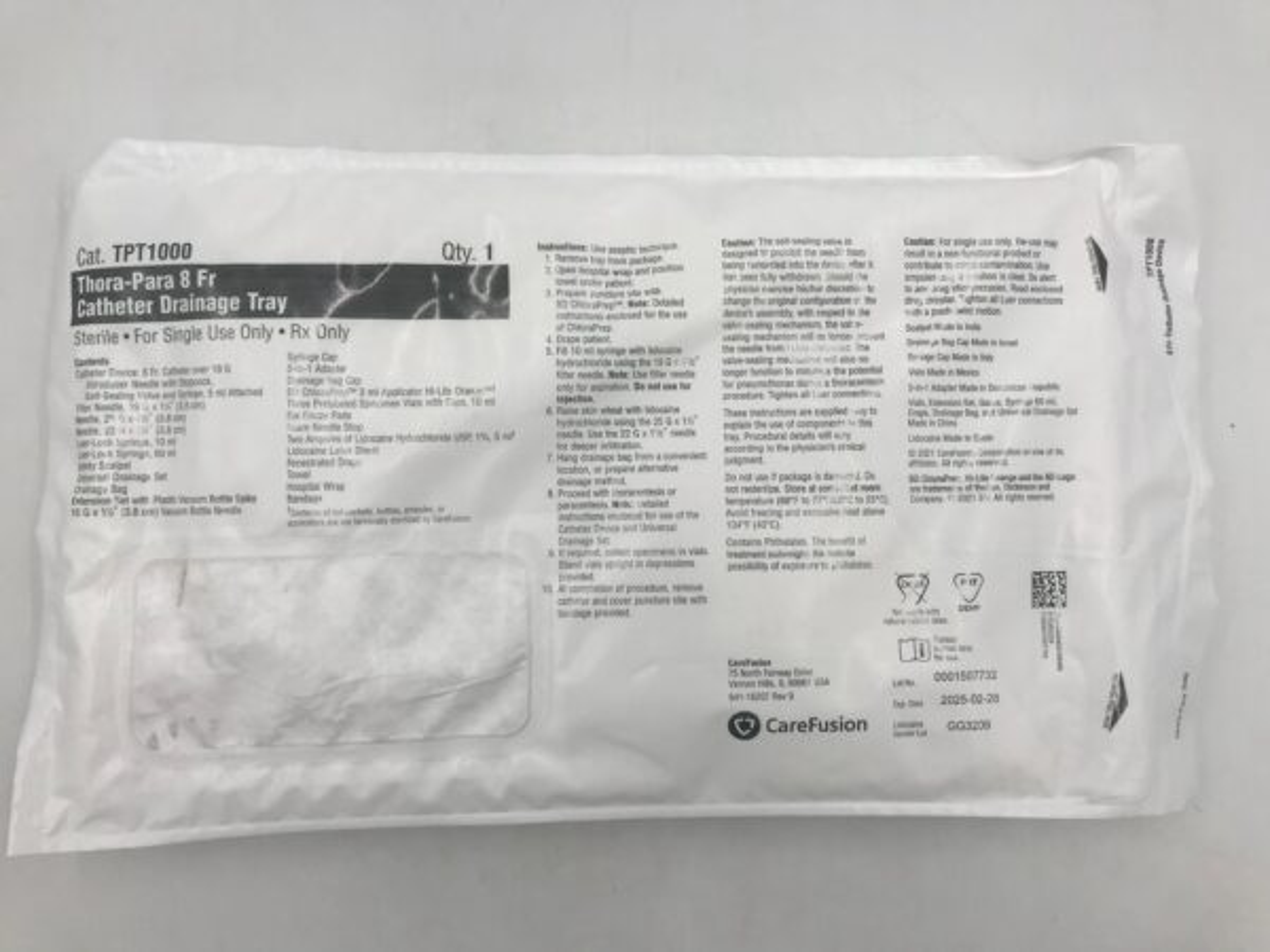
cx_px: 635
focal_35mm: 28
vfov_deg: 49.7
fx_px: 1027
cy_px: 476
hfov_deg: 63.4
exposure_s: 1/339
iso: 20
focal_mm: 3.99
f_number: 1.8
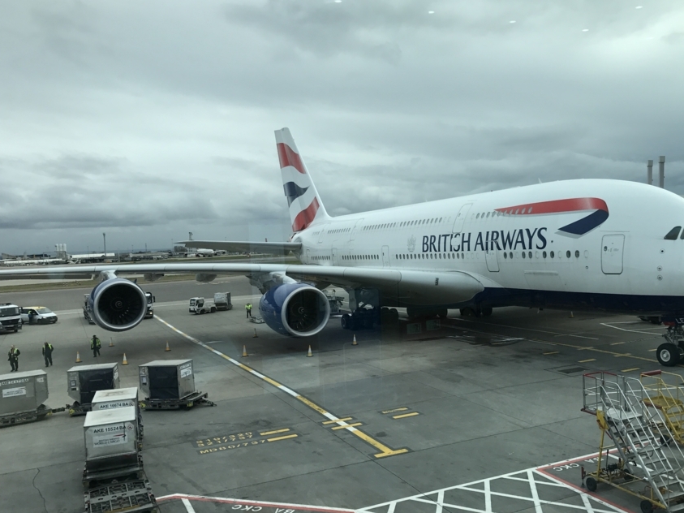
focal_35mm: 34
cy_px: 271
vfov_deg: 41.8
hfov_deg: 53.7
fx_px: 672
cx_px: 403
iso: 20
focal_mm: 3.99
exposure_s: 1/736
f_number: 1.8
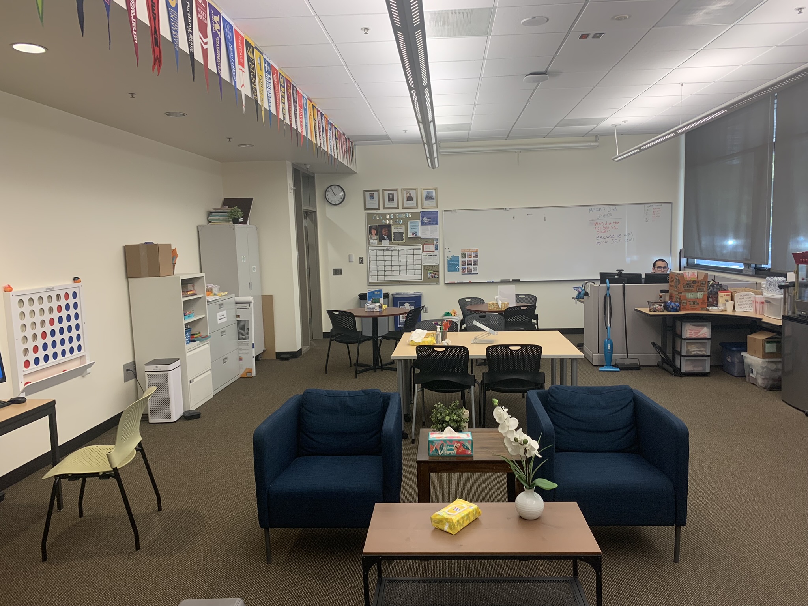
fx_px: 607
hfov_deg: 67.3
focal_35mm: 26
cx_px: 404
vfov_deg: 53.1
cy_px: 303
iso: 64
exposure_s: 1/60
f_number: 1.8
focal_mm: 4.25
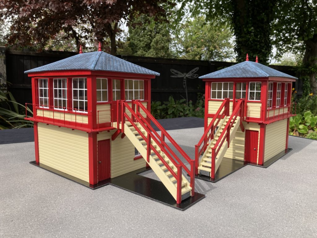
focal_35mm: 28
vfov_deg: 49.7
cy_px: 119
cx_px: 158
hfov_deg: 63.4
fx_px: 256
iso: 20
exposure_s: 1/774
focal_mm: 3.99
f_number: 1.8
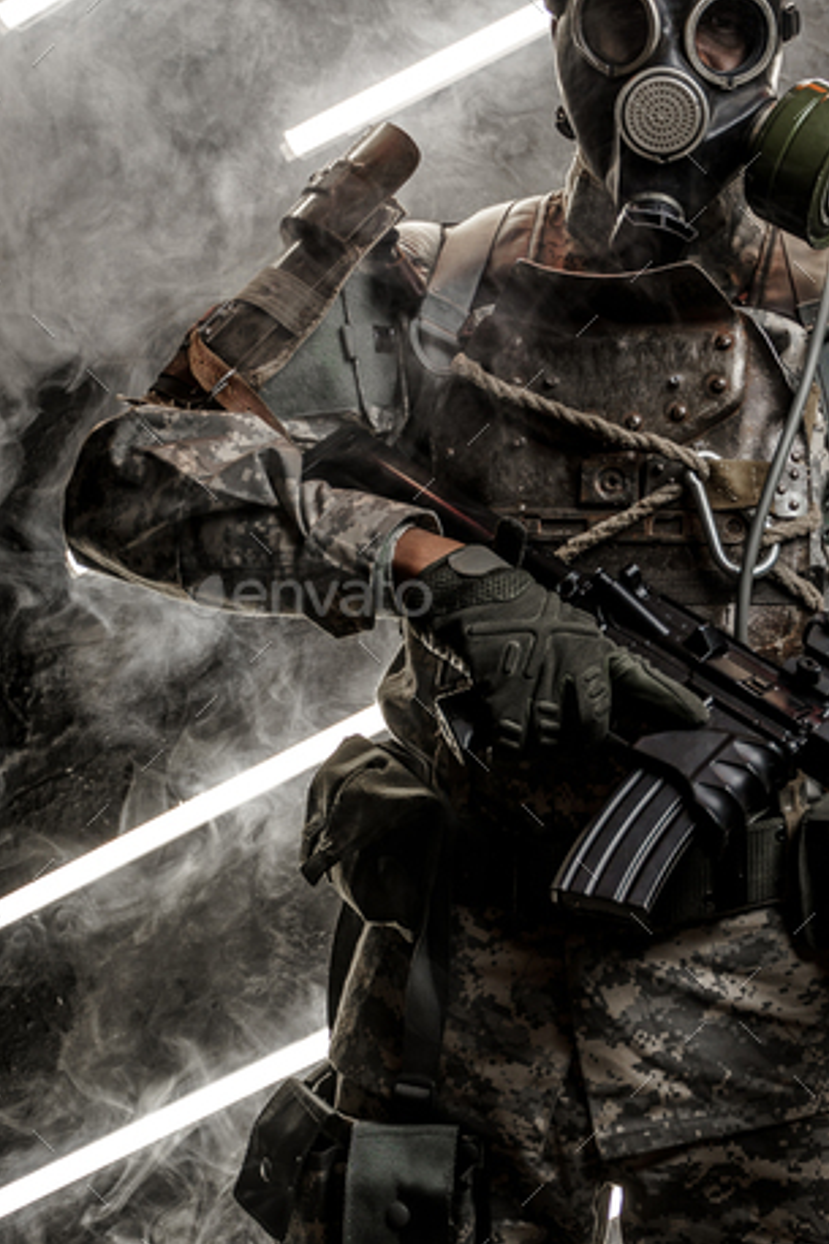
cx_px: 709
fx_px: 2938
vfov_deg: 23.9
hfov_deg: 15.9
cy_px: 577
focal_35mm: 85
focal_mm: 44
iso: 320
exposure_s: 1/160
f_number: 2.8
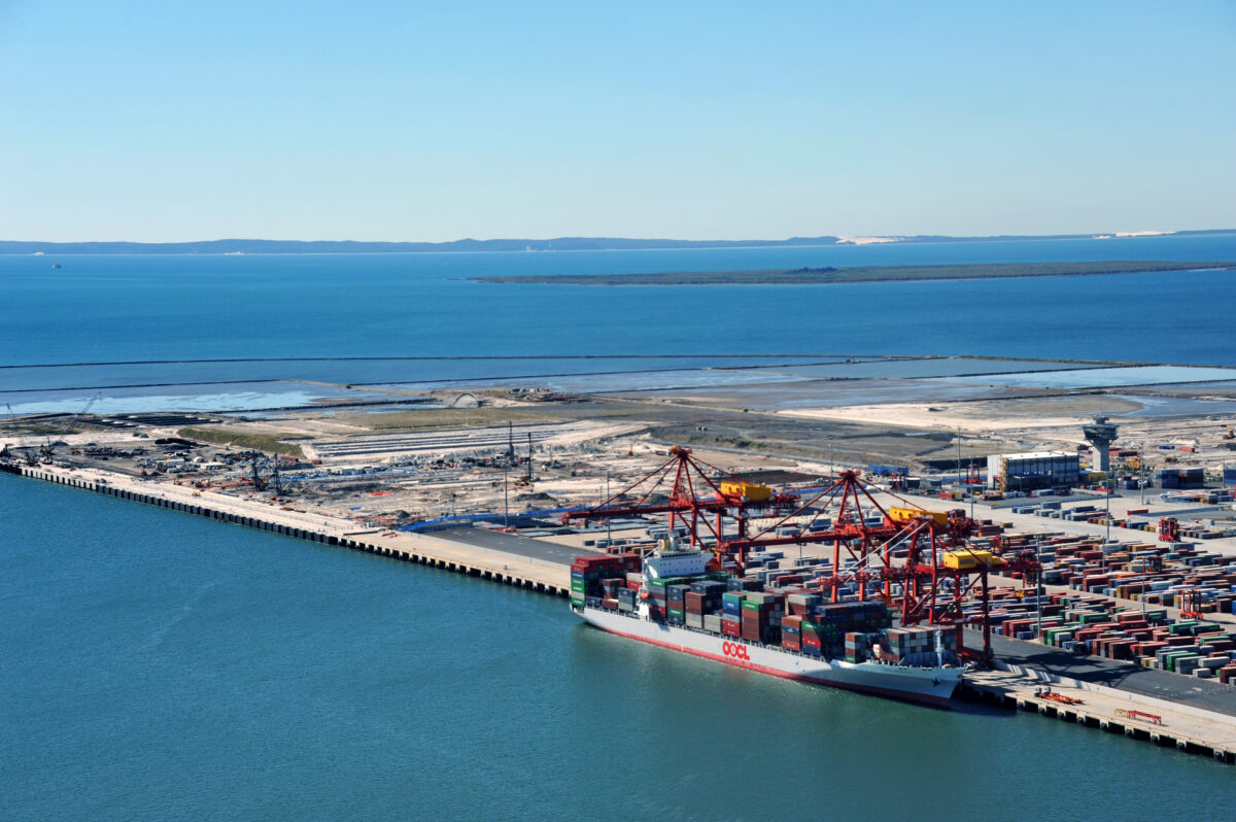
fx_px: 2676
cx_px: 618
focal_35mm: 78
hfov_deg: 26.0
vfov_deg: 17.5
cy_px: 411
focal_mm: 78
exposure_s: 1/800
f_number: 8
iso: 320
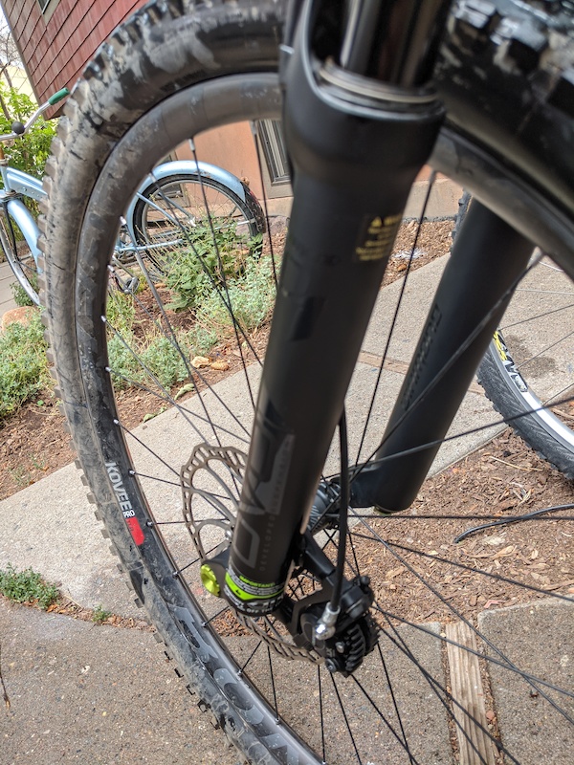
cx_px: 287
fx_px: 597
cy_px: 382
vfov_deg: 65.3
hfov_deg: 51.4
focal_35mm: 27
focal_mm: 4.44
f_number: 1.8
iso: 48
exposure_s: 1/397
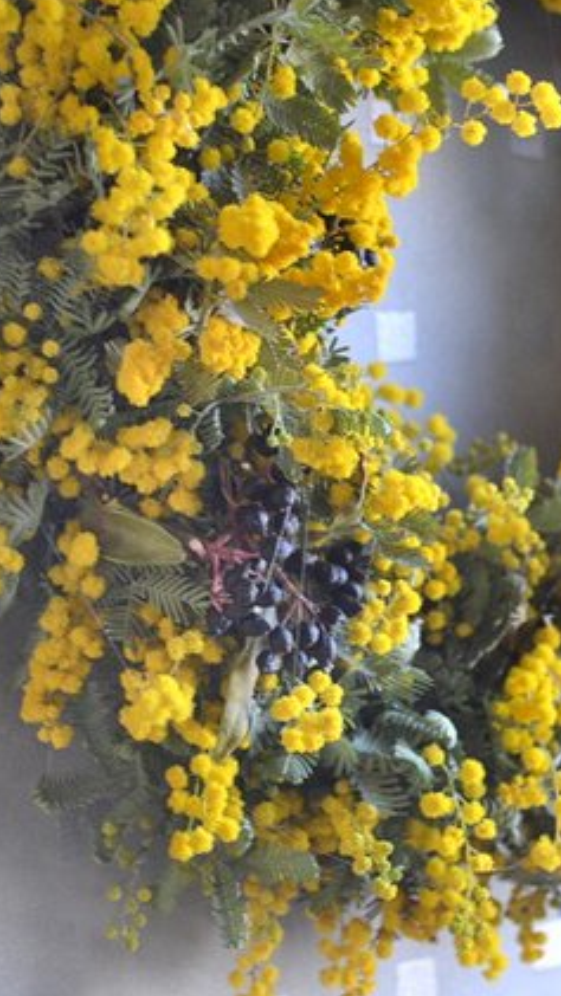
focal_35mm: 86
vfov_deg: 24.7
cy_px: 497
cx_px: 454
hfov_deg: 14.0
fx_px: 2273
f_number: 5
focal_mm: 36
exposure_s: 1/15
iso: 1100
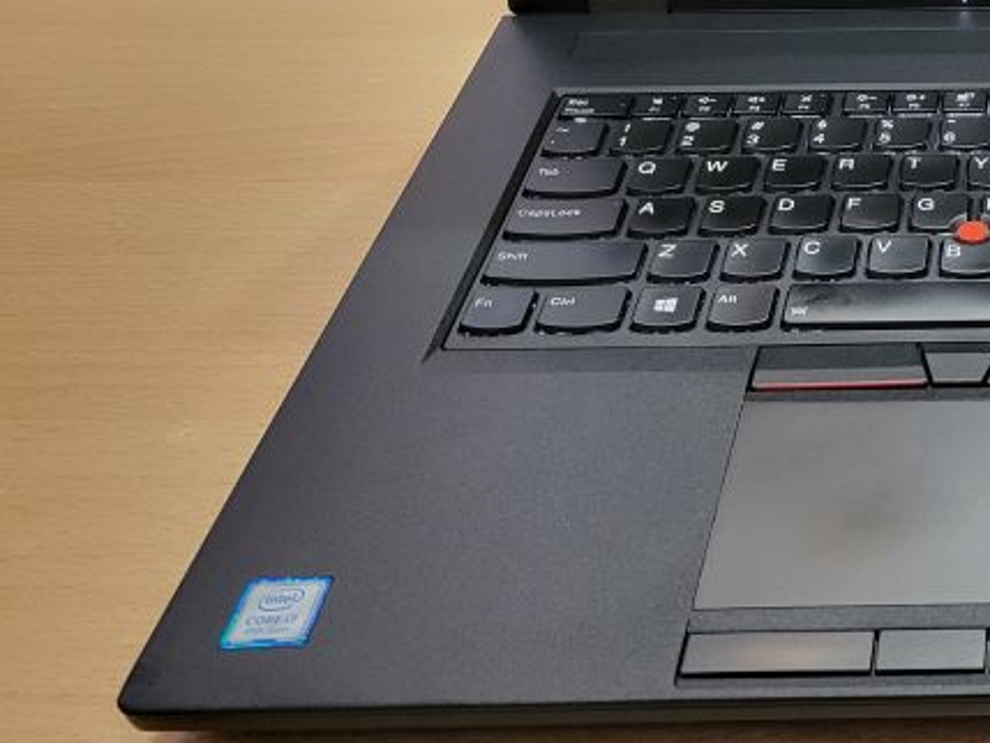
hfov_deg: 27.9
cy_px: -78
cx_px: 1145
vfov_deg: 22.3
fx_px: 1774
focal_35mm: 62
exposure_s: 1/40
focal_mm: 5.4
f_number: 1.8
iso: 320
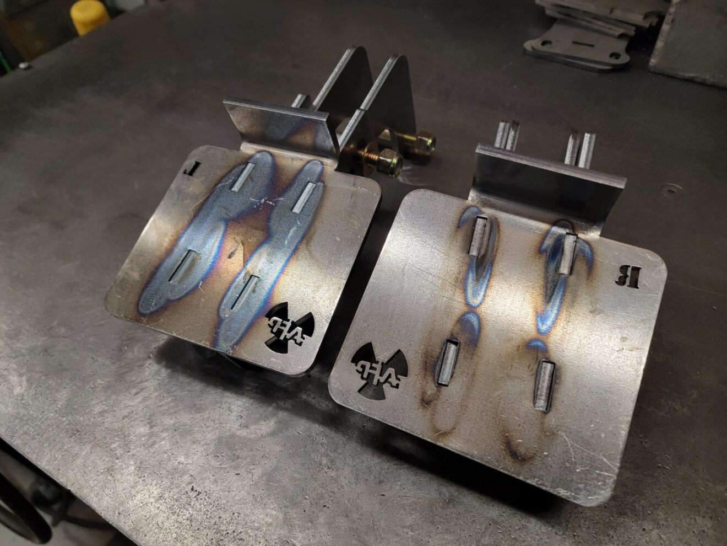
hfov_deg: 71.6
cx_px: 364
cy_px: 273
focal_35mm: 24
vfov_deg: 56.8
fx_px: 504
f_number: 1.8
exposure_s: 1/120
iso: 125
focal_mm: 6.7
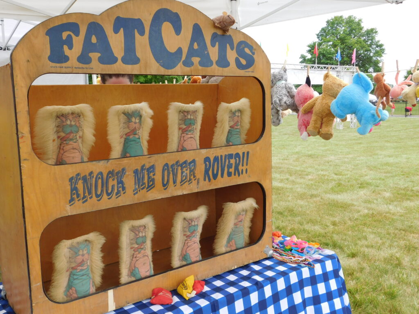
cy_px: 157
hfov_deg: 51.4
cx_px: 210
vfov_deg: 39.7
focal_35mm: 36
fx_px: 436
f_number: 3.5
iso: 125
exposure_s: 1/500
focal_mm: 6.3
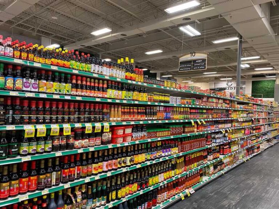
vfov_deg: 53.1
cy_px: 104
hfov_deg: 67.3
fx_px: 210
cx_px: 140
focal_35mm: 26
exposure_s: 1/60
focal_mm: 4.25
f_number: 1.8
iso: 100
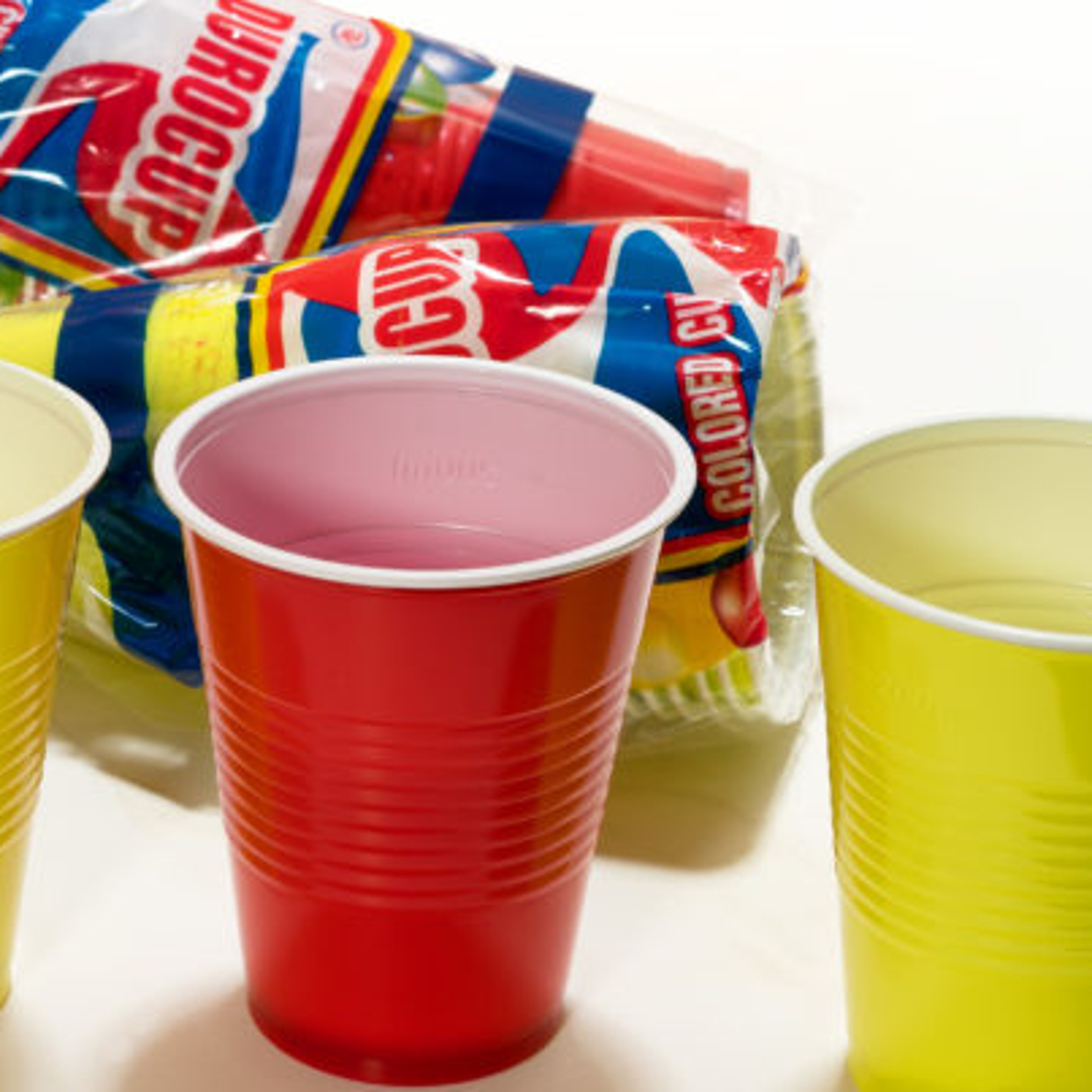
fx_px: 3855
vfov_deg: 16.1
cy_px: 508
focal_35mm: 108
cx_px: 154
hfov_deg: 16.0
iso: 125
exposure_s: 1/200
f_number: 11
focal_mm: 50
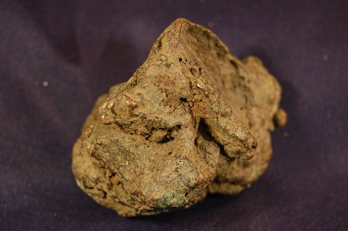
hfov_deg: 24.6
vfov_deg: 16.5
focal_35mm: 82
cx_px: 174
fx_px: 797
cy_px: 116
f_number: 5.6
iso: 400
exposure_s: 1/50
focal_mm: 55
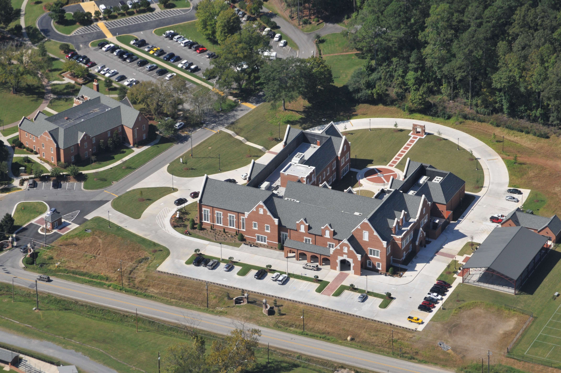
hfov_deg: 12.5
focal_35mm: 165
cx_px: 280
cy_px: 186
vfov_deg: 8.3
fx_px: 2568
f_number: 13
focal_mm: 110
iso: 400
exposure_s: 1/500
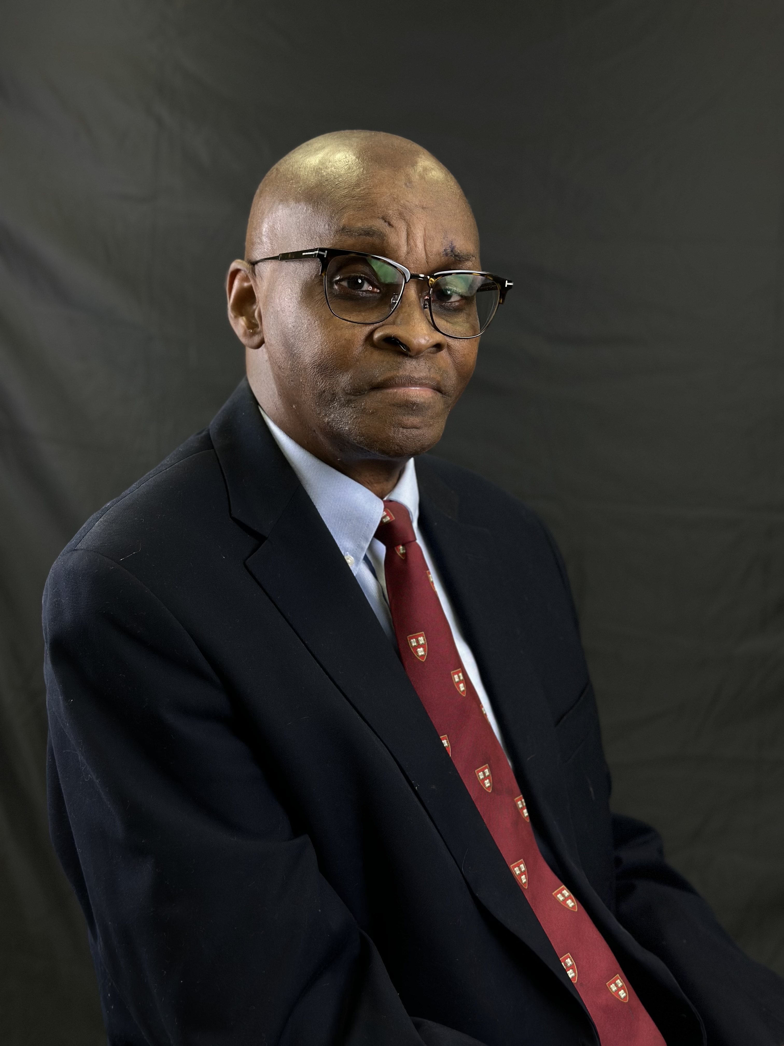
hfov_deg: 30.3
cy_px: 523
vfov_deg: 39.7
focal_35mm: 48
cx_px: 392
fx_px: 1450
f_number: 1.78
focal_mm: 6.86
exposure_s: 1/60
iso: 100
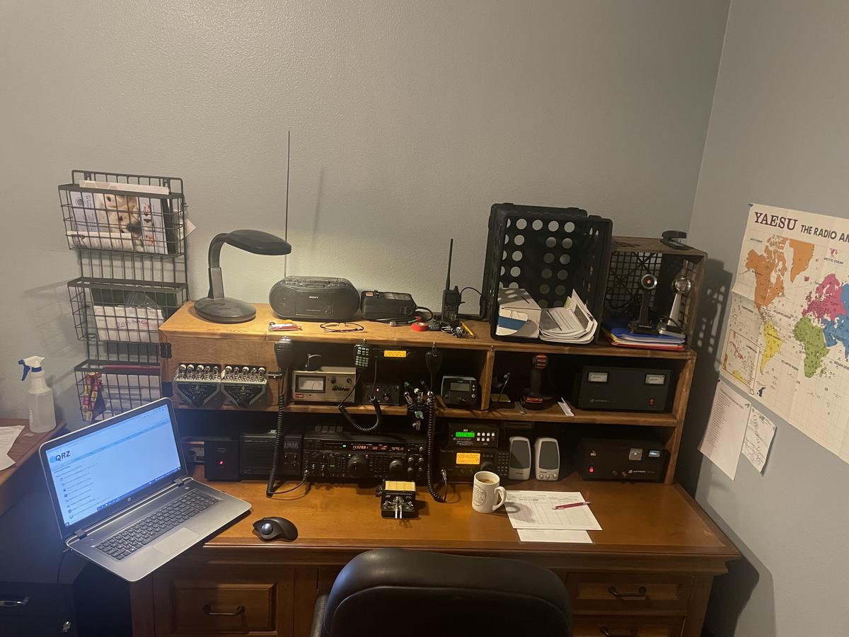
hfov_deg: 67.3
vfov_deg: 53.1
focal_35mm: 26
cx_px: 424
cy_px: 318
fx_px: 638
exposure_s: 1/40
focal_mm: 4.2
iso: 500
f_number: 1.6
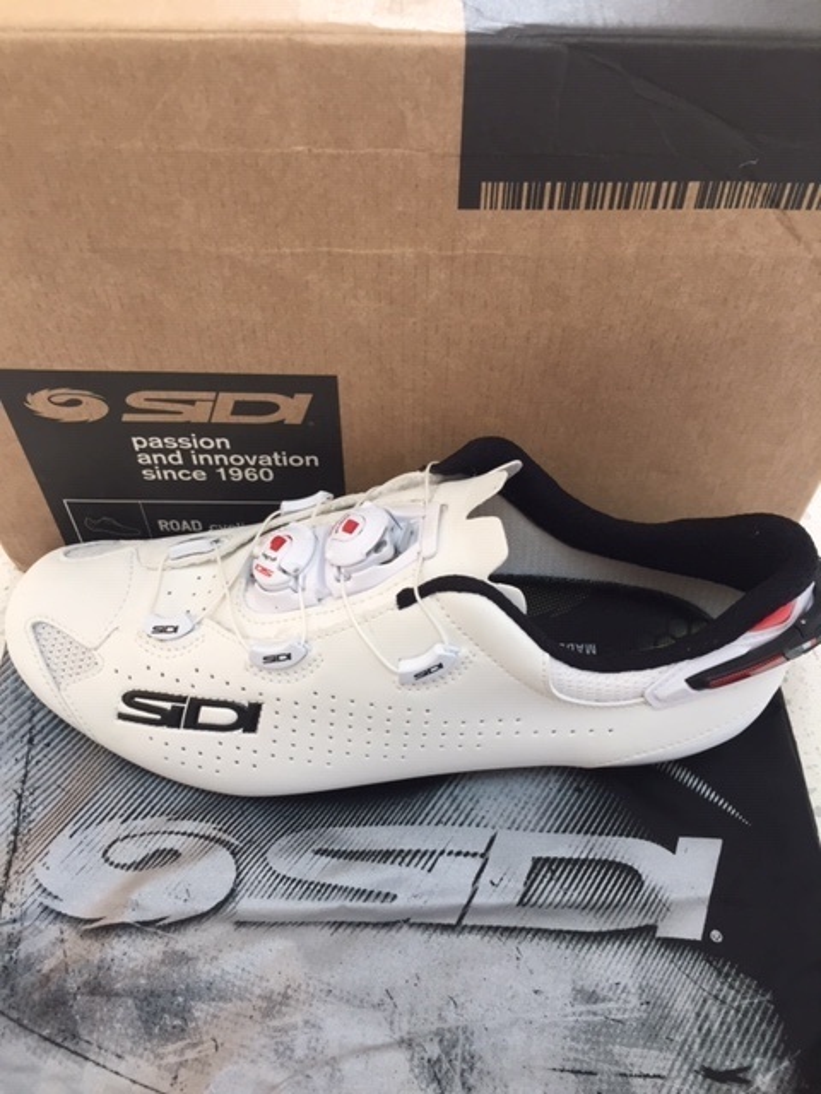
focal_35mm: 29
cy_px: 547
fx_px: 917
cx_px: 410
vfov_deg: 61.7
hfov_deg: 48.2
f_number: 2.2
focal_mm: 4.15
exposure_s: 1/30
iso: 32
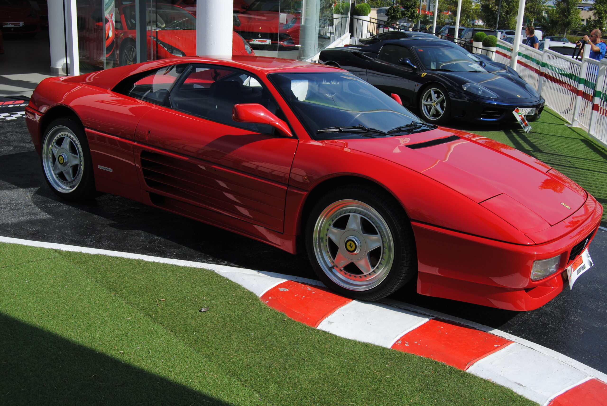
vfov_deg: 34.3
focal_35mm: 39
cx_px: 304
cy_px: 203
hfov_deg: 49.5
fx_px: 658
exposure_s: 1/320
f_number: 9
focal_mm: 26
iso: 100
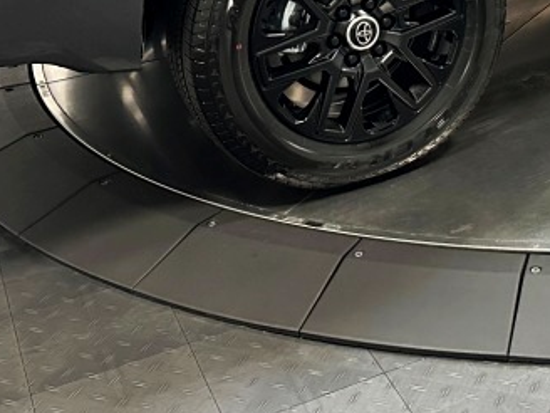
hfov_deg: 25.0
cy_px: -44
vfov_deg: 18.8
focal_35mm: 75
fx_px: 1192
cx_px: 518
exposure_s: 1/60
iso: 800
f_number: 1.78
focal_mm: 6.86
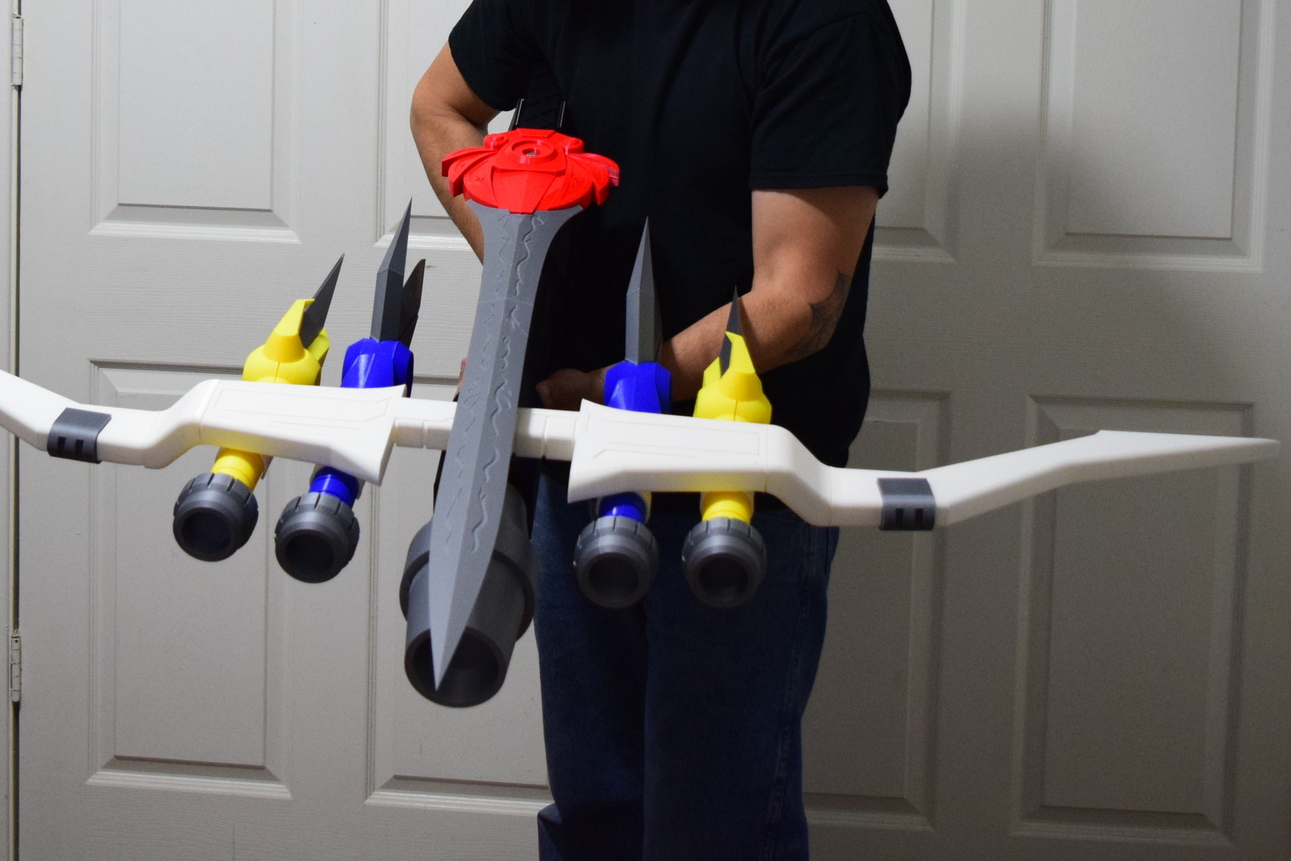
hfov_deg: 57.2
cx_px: 646
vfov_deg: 40.0
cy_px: 430
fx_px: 1183
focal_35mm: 33
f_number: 3.8
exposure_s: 1/60
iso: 1600
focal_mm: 22
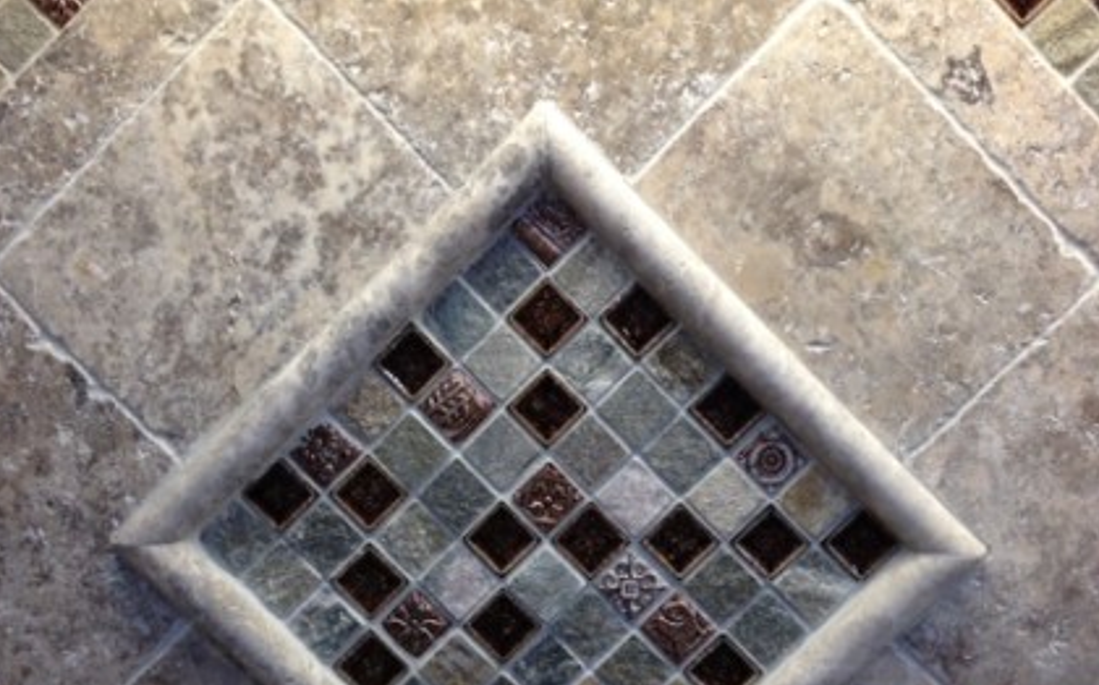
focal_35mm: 50
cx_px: 547
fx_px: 1497
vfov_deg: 25.7
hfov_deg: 40.3
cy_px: 460
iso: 50
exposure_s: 1/40
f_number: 2.4
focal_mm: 4.12
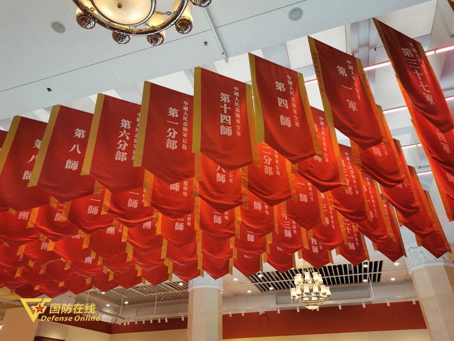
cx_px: 227
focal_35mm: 27
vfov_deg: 51.4
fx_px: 354
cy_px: 170
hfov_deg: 65.3
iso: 80
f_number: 1.8
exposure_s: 1/100
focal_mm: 5.58
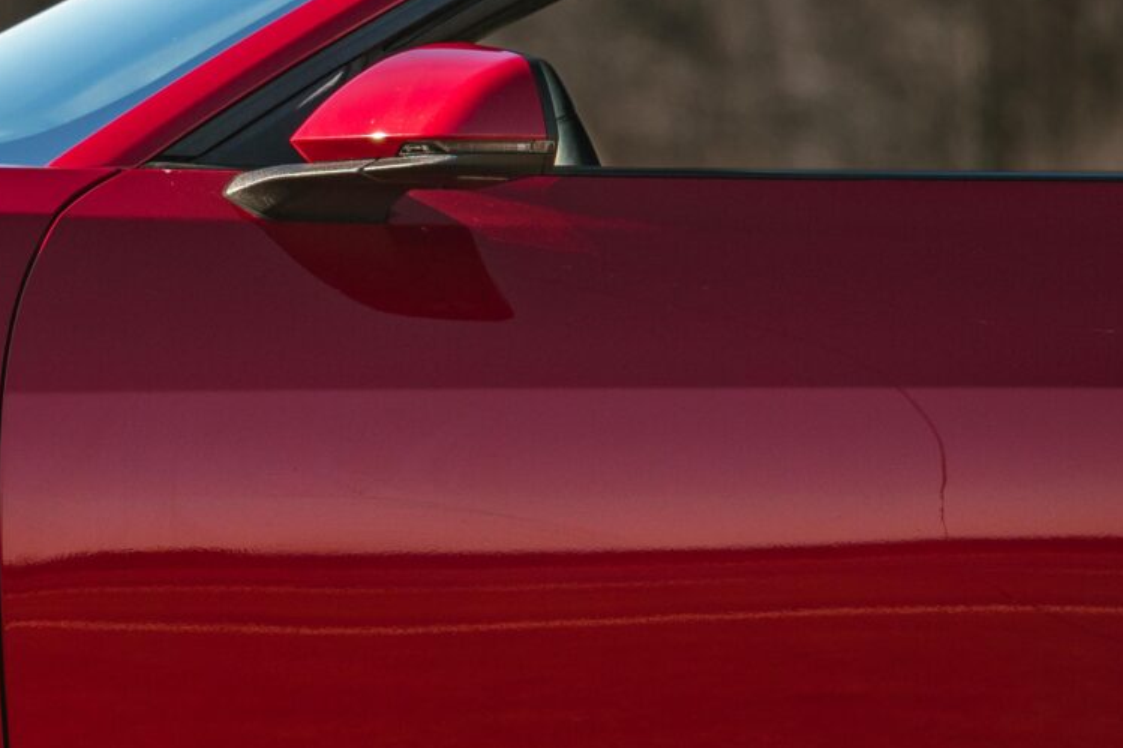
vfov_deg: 1.9
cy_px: 334
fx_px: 21987
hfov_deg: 2.9
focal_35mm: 705
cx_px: -430
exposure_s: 1/320
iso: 160
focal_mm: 206.3
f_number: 5.6
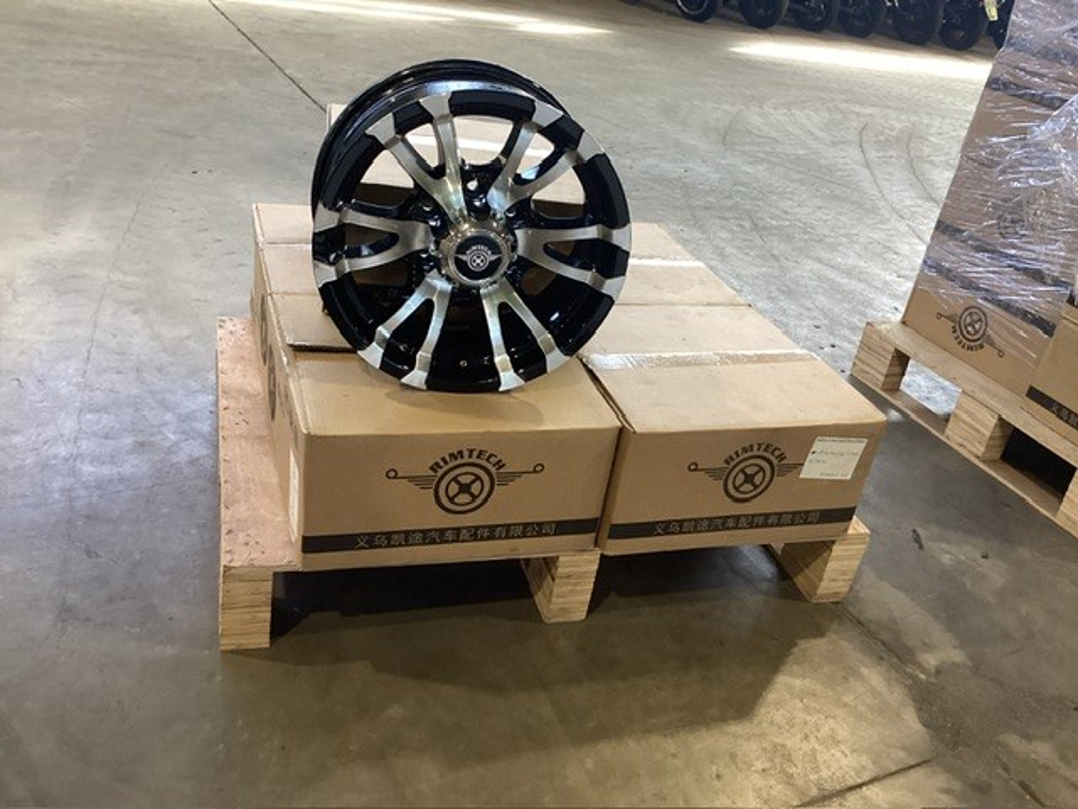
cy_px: 404
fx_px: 965
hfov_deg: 58.4
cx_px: 539
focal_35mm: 31
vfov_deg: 45.4
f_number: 2.4
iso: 160
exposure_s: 1/50
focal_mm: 3.3
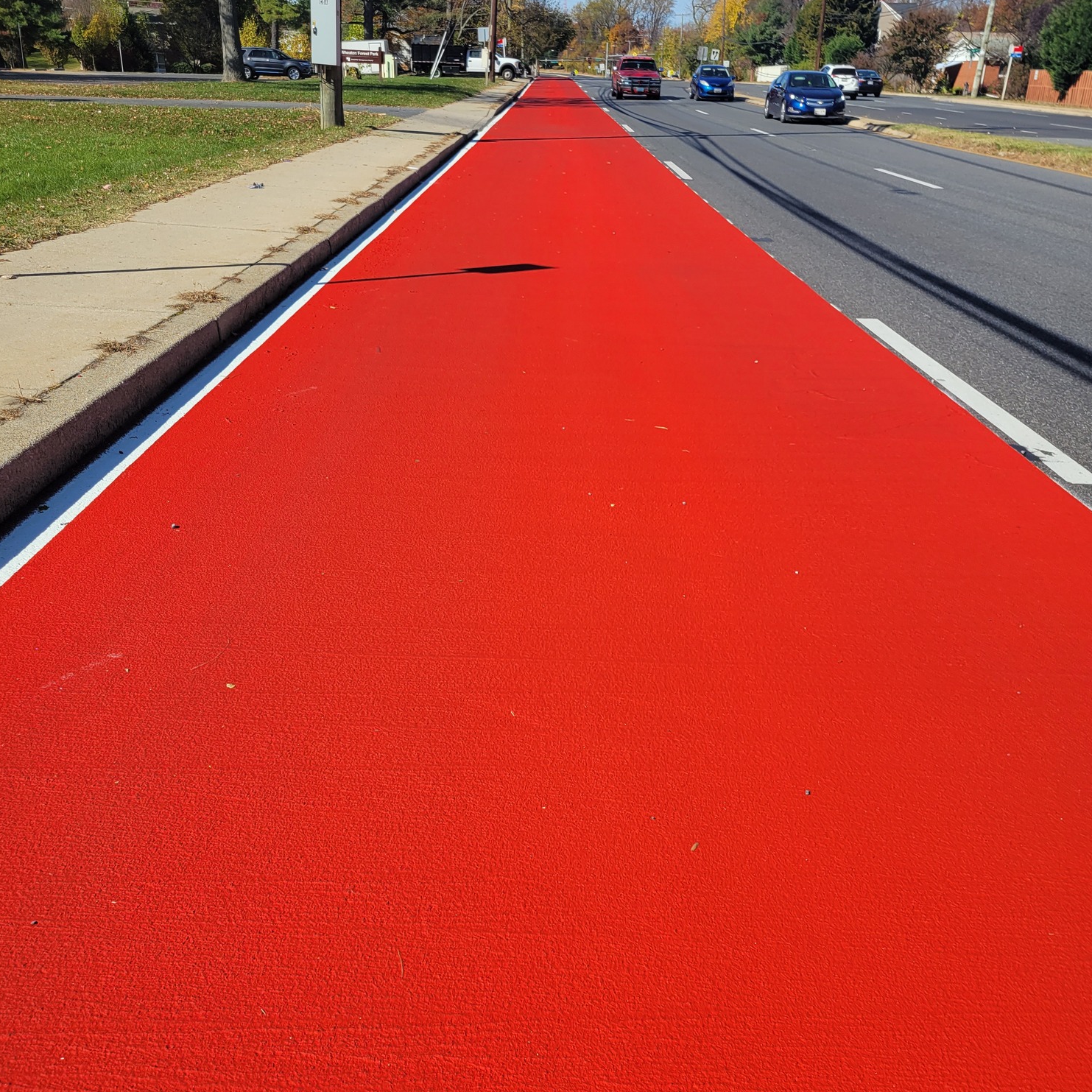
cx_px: 548
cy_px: 558
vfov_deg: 52.5
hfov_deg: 52.5
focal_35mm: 31
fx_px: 1106
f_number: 1.8
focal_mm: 5.4
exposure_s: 1/2812
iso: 40
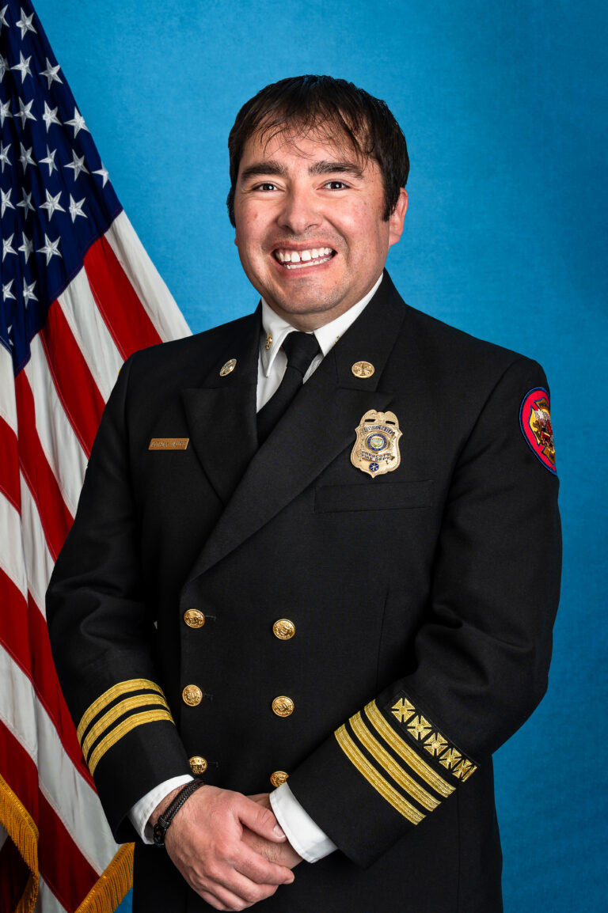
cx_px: 304
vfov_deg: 22.2
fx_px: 2333
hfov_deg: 14.8
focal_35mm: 92
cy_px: 456
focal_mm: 92
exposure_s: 1/160
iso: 50
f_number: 7.1
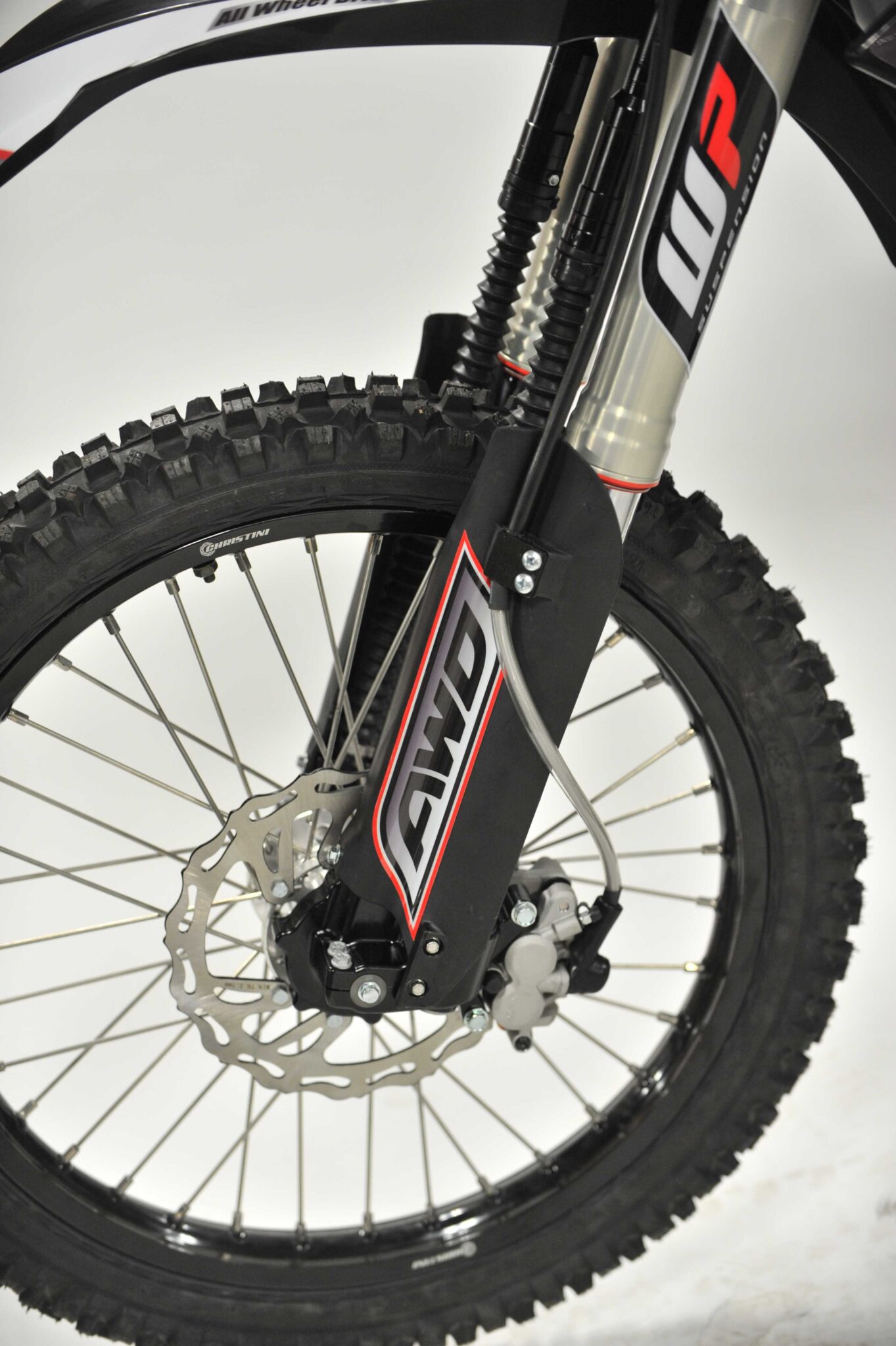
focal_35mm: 82
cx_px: 448
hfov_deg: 16.6
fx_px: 3065
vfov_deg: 24.8
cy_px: 673
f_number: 2.8
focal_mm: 82
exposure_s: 1/125
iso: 1250
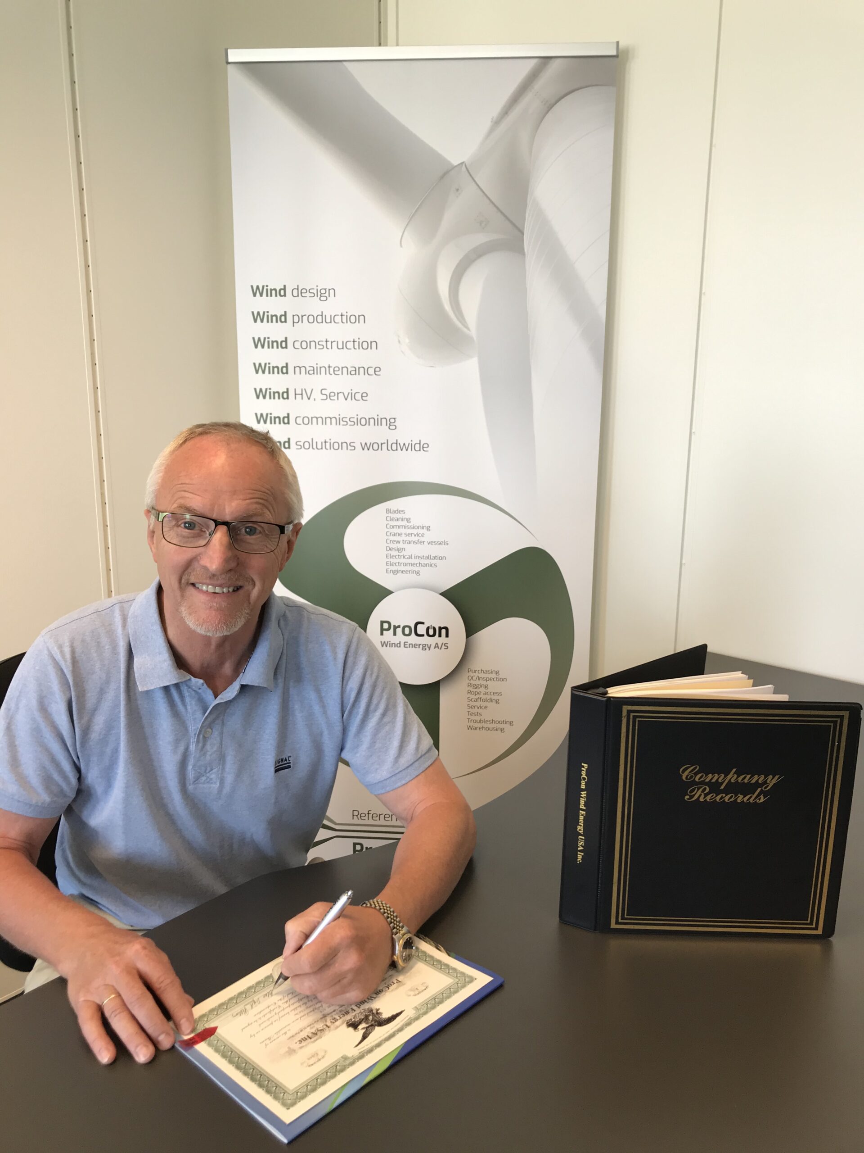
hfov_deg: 49.7
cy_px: 576
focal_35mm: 28
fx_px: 932
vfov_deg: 63.4
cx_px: 432
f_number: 1.8
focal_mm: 3.99
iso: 25
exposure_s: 1/50
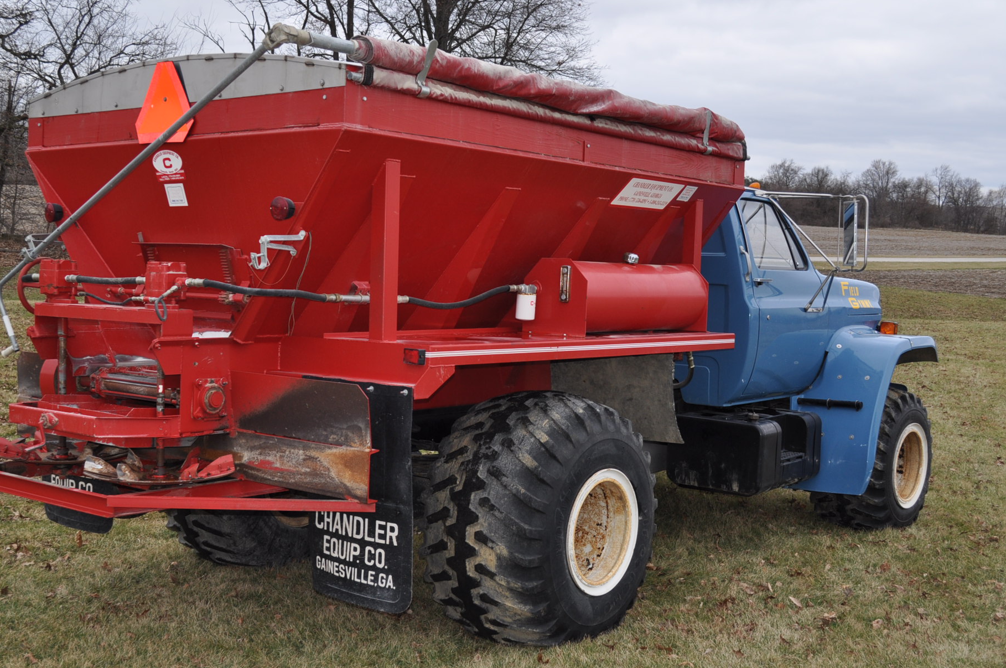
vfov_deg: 29.2
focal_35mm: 46
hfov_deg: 42.7
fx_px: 1284
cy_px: 348
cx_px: 440
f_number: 5.6
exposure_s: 1/200
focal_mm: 26
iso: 200
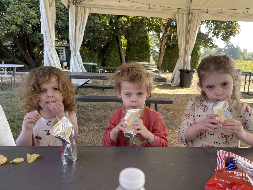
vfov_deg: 53.1
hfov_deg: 67.3
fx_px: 190
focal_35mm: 26
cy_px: 95
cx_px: 126
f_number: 1.6
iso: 32
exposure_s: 1/171
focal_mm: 5.1
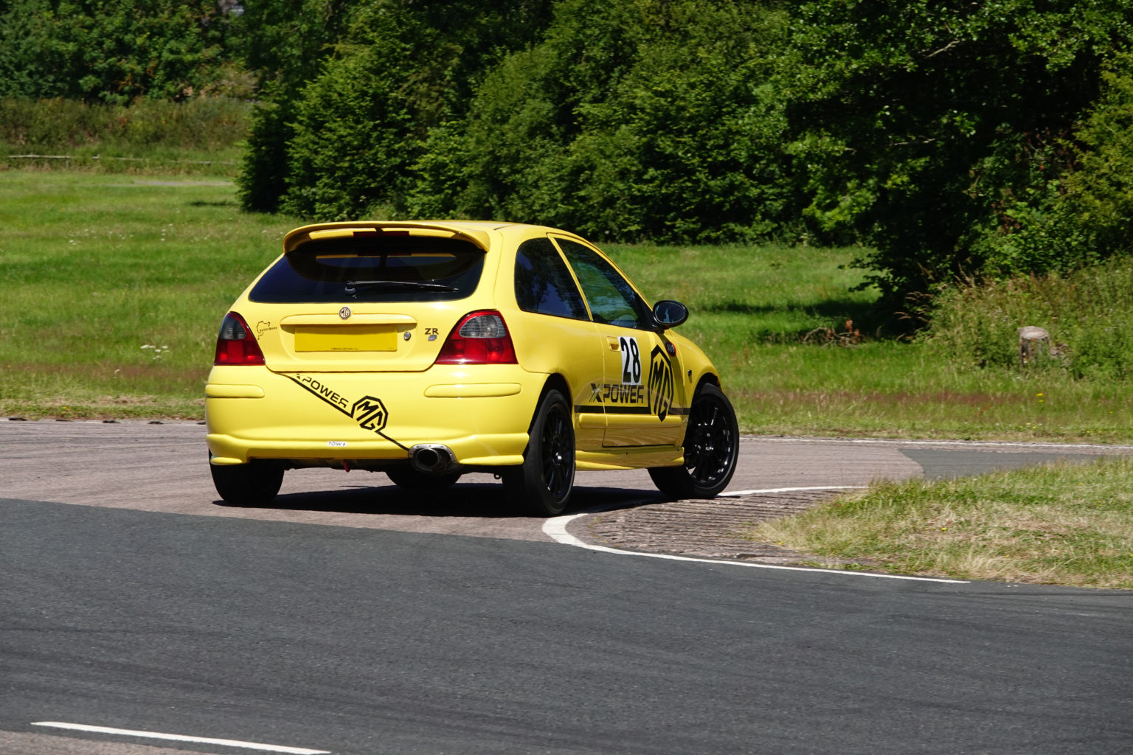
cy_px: 378
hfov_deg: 10.3
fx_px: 6294
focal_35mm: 200
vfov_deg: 6.9
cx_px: 566
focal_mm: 73.24
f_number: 5.6
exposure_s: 1/400
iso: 100
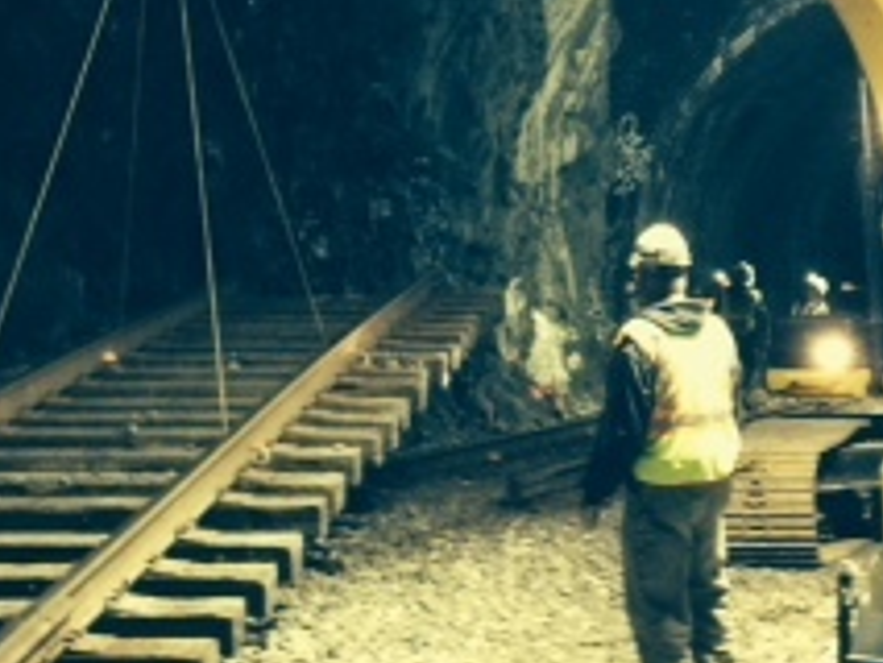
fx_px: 2680
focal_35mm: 105
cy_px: 17
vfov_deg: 13.9
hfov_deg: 18.7
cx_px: 543
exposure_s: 1/20
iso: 200
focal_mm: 4.28
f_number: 2.4
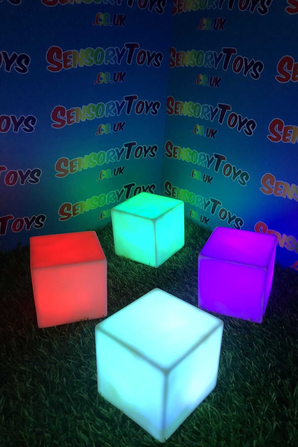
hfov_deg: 43.5
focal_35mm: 30
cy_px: 226
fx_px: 373
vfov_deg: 61.9
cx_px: 173
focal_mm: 4
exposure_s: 1/16
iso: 100
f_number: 1.8
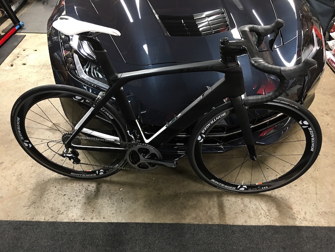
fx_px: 281
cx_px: 168
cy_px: 126
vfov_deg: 48.2
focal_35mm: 29
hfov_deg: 61.7
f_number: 2.2
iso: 100
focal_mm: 4.15
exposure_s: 1/10
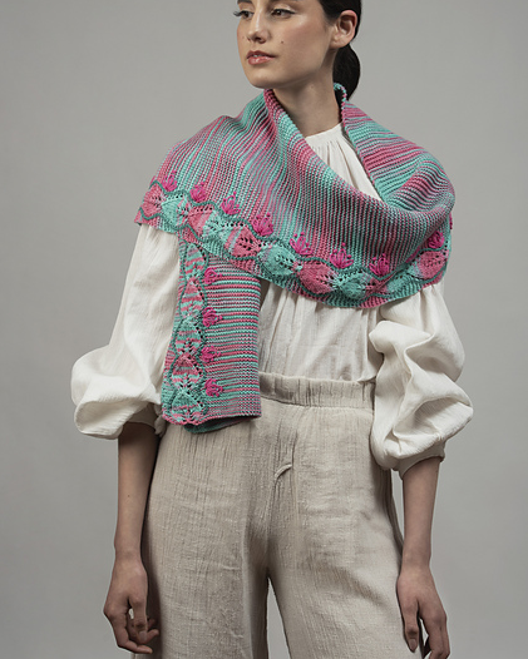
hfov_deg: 19.2
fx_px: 1562
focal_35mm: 80
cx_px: 261
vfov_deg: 23.8
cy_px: 303
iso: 100
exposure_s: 1/160
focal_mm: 70
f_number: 9
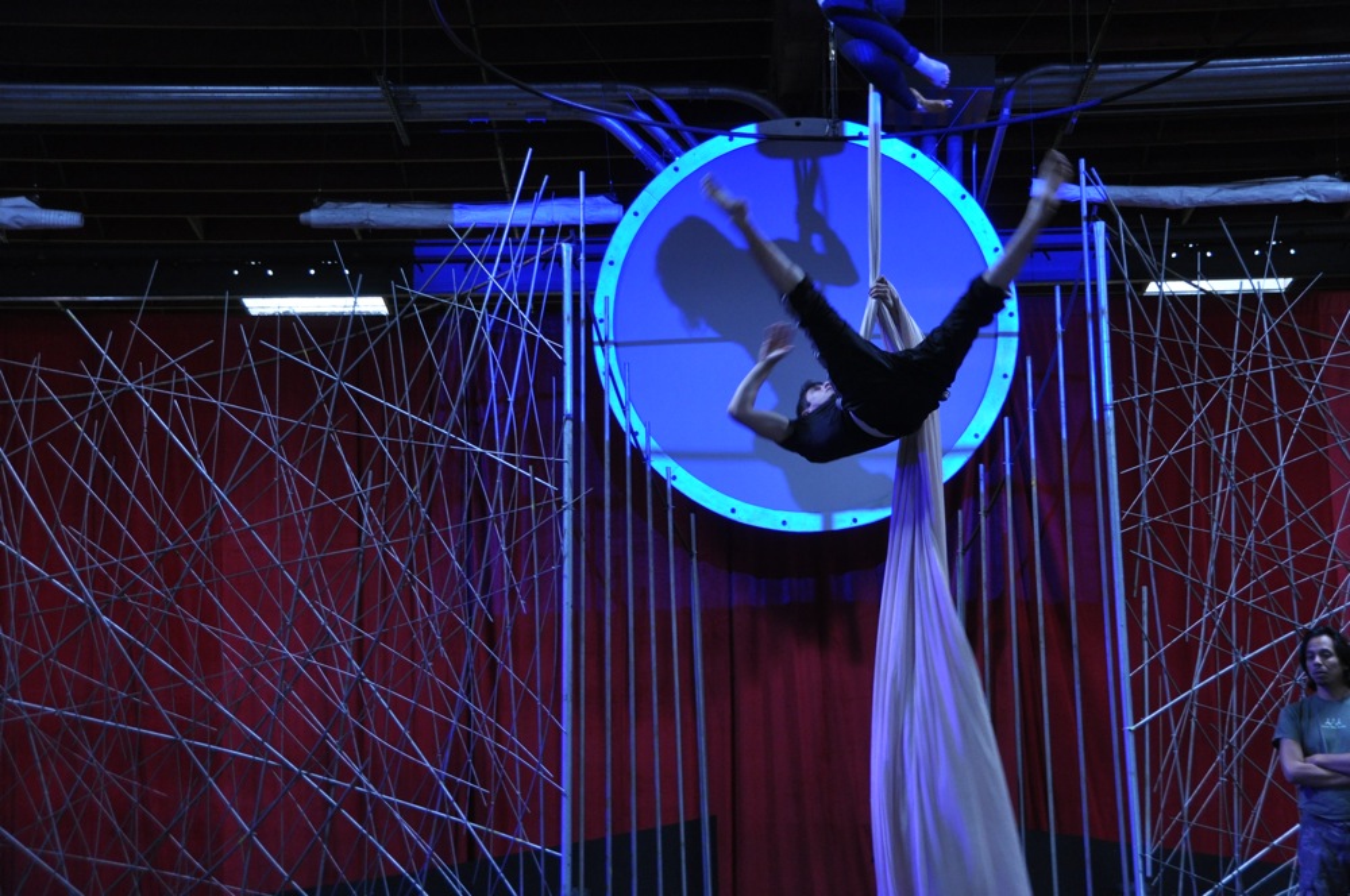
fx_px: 2584
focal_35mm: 69
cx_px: 675
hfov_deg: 29.3
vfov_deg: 19.7
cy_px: 448
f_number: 4.5
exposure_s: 1/30
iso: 800
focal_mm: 46
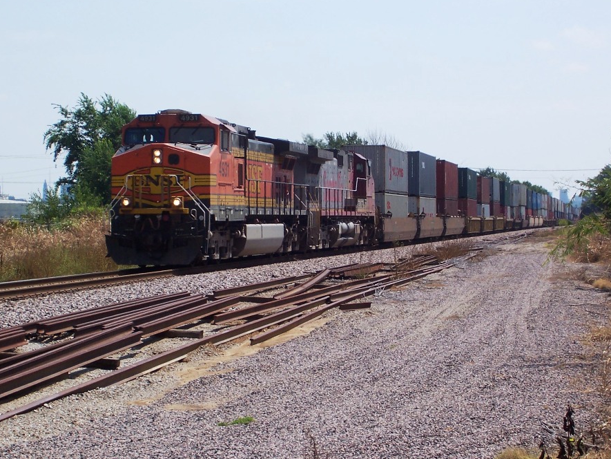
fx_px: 2083
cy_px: 223
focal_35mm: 118
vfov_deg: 12.6
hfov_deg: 16.7
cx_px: 304
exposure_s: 1/750
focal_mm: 16.8
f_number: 4.6
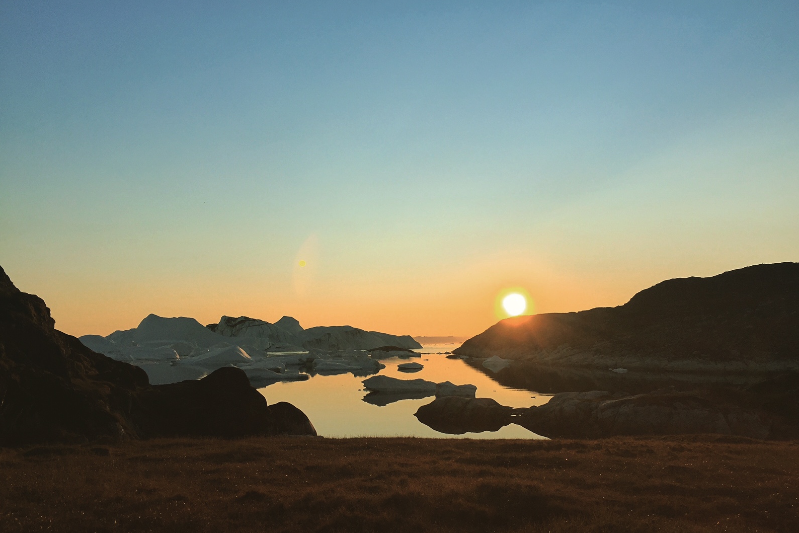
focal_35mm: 31
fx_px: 688
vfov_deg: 42.3
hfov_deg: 60.3
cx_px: 410
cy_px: 279
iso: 32
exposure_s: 1/1980
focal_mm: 4.15
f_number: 2.2
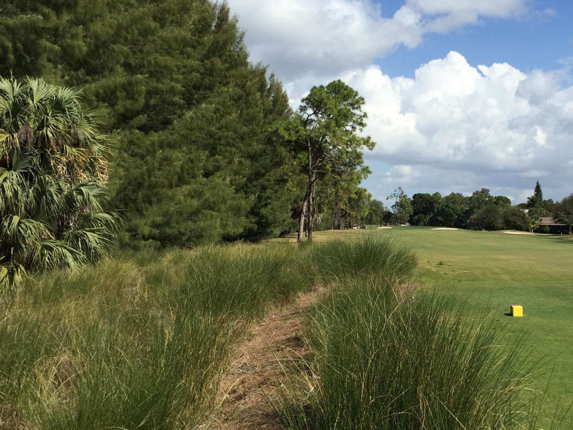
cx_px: 429
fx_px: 778
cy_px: 190
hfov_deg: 39.4
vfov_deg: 30.9
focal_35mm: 47
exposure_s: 1/2825
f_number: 2.2
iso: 32
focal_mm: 4.15
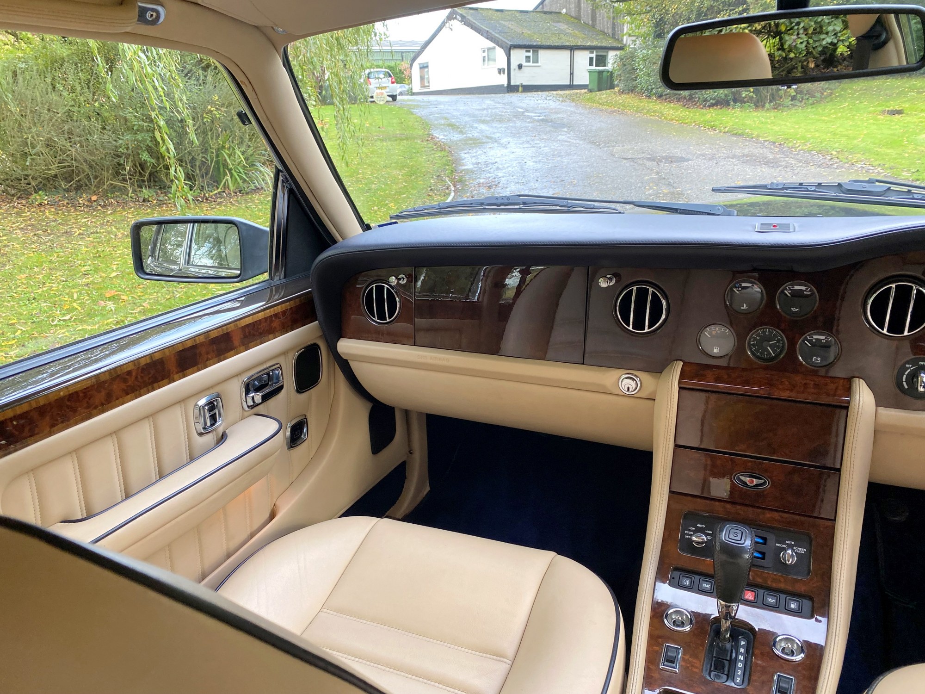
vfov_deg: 53.1
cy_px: 347
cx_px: 462
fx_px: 695
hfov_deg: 67.3
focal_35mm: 26
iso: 125
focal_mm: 4.25
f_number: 1.8
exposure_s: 1/121
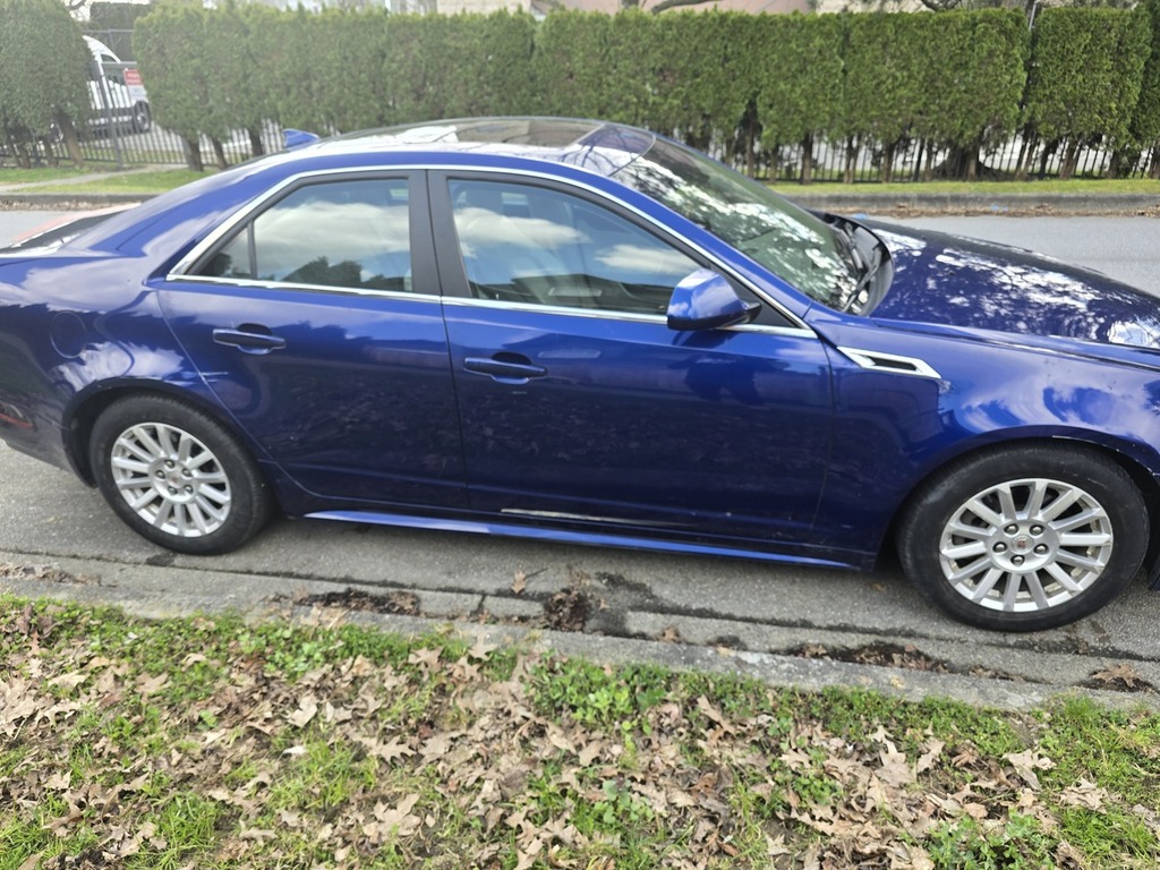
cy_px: 435
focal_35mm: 23
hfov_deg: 73.9
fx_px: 771
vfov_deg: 58.9
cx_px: 580
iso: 32
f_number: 1.7
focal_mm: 6.3
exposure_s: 1/180
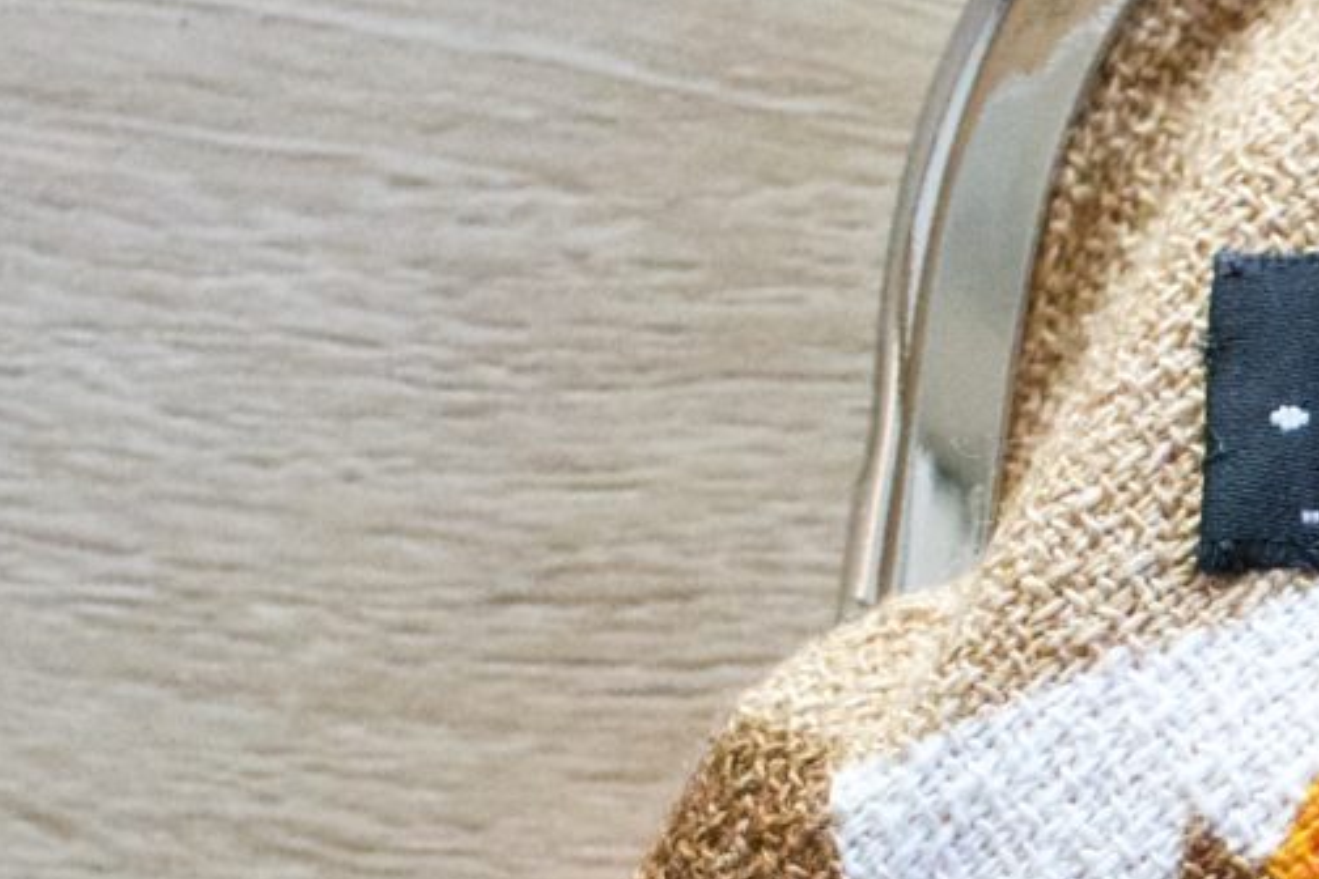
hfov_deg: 10.9
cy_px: 744
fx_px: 6704
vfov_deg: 7.5
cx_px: 1871
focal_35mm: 183
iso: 6400
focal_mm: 24
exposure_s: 1/400
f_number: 5.6
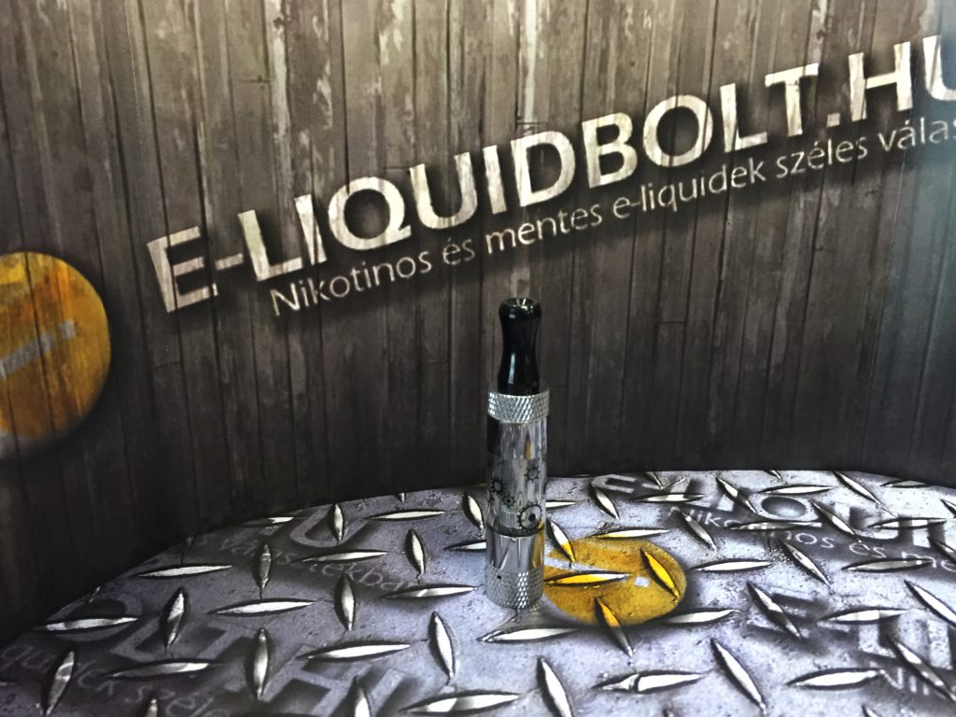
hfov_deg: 61.7
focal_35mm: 29
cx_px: 478
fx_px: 801
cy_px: 358
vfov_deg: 48.2
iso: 200
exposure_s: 1/30
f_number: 2.2
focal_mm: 4.15
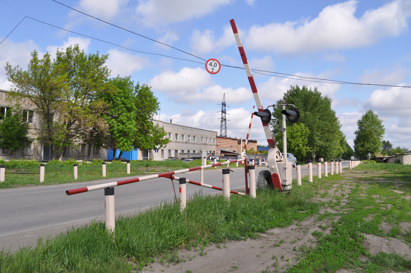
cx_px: 206
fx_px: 342
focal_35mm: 30
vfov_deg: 43.5
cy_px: 136
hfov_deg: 62.0
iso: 200
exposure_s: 1/400
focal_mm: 20
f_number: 10
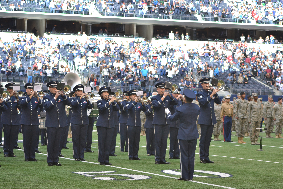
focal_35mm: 105
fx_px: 825
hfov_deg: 19.5
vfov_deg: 13.0
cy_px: 94
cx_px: 142
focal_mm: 70
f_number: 4.5
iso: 400
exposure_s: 1/320
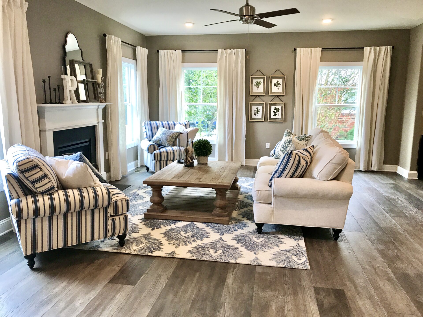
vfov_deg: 49.7
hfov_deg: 63.4
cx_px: 212
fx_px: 342
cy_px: 158
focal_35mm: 28
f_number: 1.8
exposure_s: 1/40
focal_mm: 3.99
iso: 25
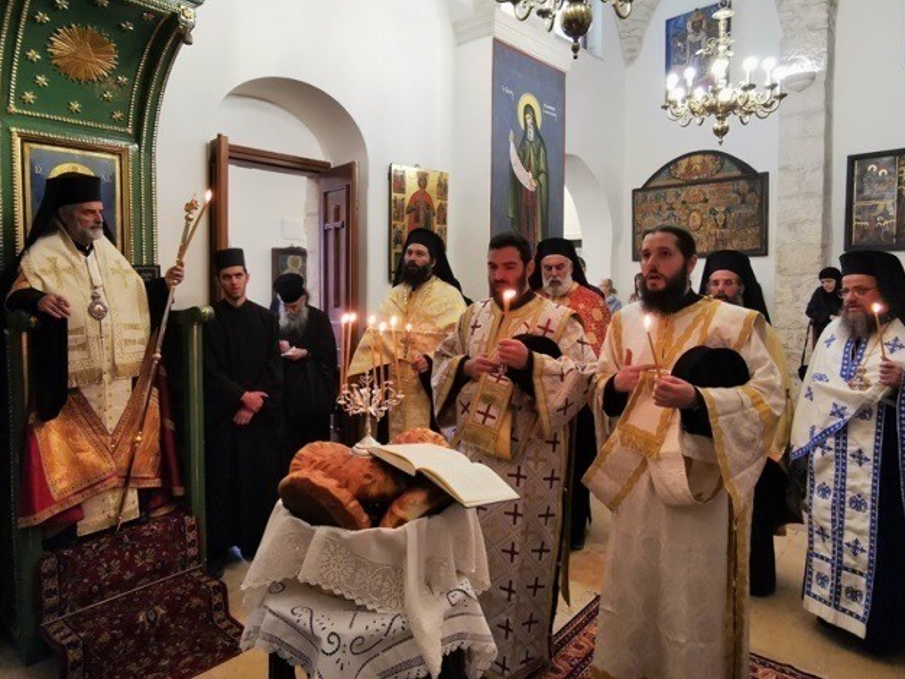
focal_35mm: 23
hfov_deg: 73.9
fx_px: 602
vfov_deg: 58.8
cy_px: 302
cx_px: 444
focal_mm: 2.35
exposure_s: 1/25
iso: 320
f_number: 2.2
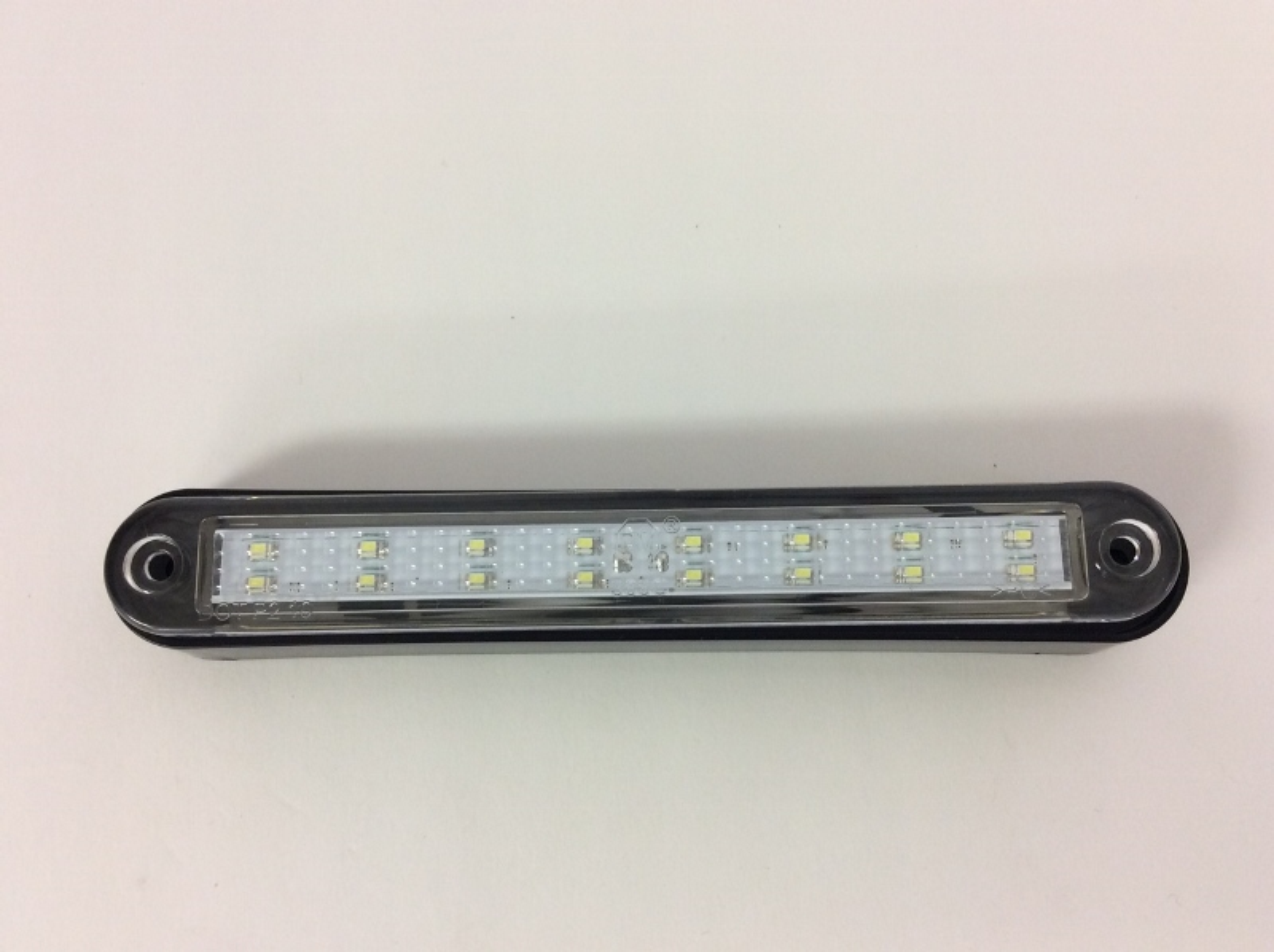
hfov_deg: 56.9
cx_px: 637
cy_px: 476
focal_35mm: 32
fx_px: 1176
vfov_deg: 44.1
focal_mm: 3.3
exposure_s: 1/24
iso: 80
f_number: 2.4
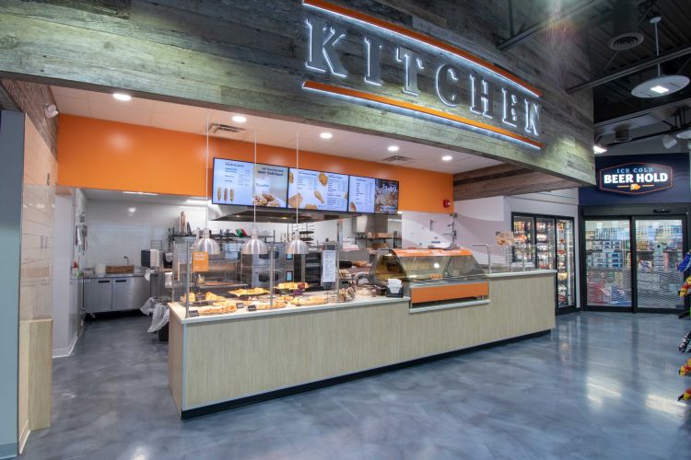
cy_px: 230
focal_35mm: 18
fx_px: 345
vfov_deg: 67.4
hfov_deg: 90.0
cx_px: 346
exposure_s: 1/15
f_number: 13
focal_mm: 12
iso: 800
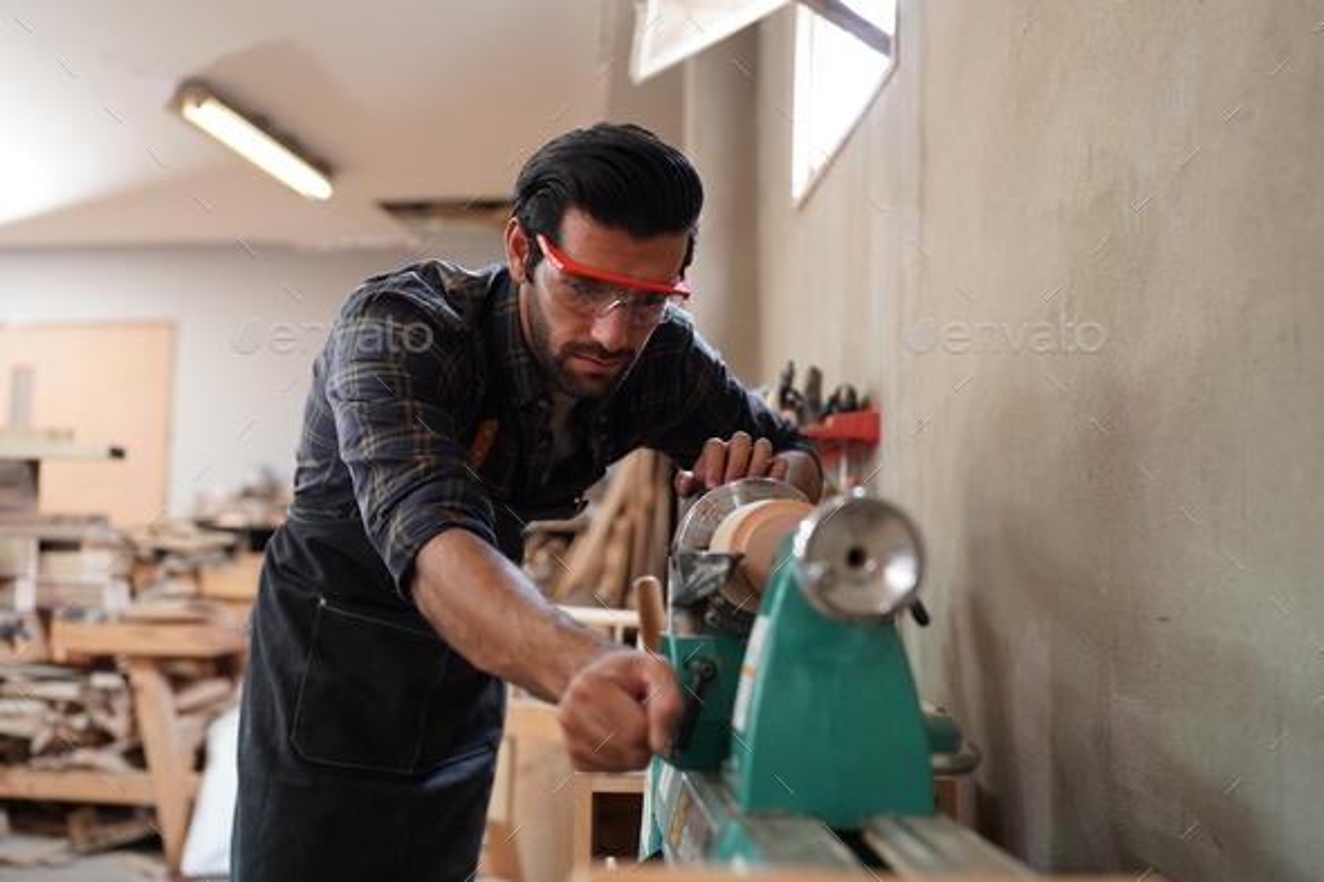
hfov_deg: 54.4
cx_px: 662
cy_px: 441
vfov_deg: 37.8
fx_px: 1287
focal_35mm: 35
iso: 1600
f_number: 2
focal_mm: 35
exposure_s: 1/200
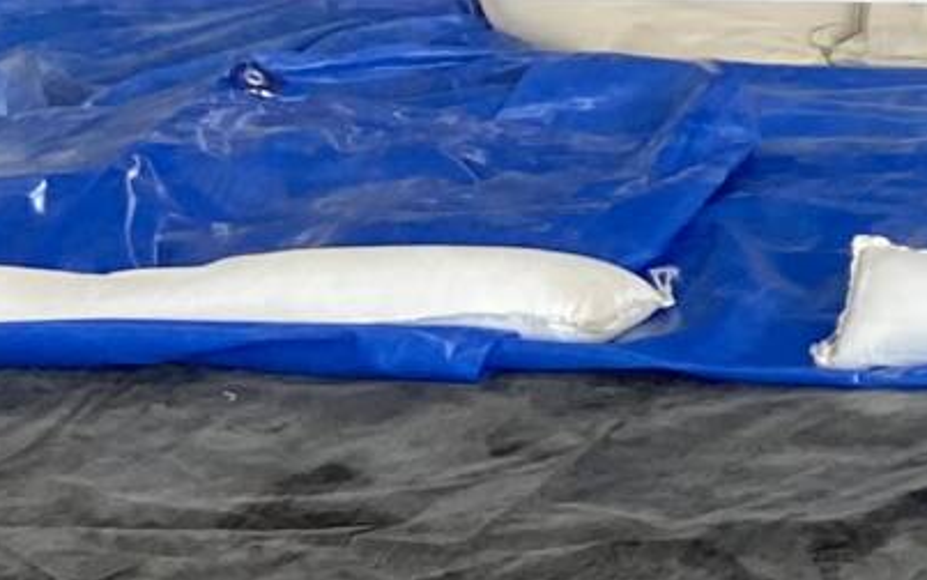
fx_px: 4422
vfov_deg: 7.2
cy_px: -557
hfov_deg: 10.4
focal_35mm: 175
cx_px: 2197
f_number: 1.8
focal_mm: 4.25
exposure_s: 1/121
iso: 100
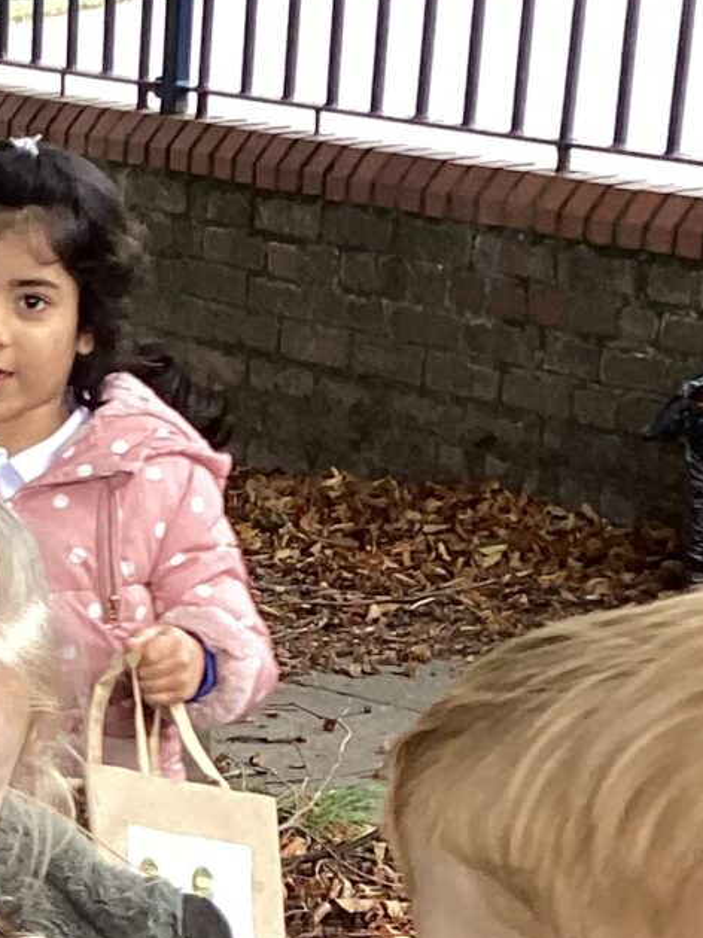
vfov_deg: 15.0
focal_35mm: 126
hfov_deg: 11.3
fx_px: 3414
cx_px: -307
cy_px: 1196
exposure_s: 1/60
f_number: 2.4
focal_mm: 3.3
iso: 80
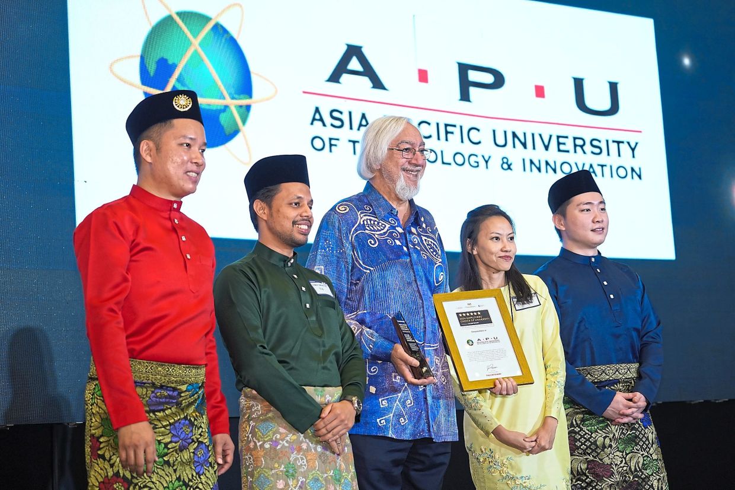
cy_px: 245
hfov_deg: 25.7
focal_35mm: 79
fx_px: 1612
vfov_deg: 17.3
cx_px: 368
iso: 1600
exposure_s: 1/100
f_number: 4
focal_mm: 79
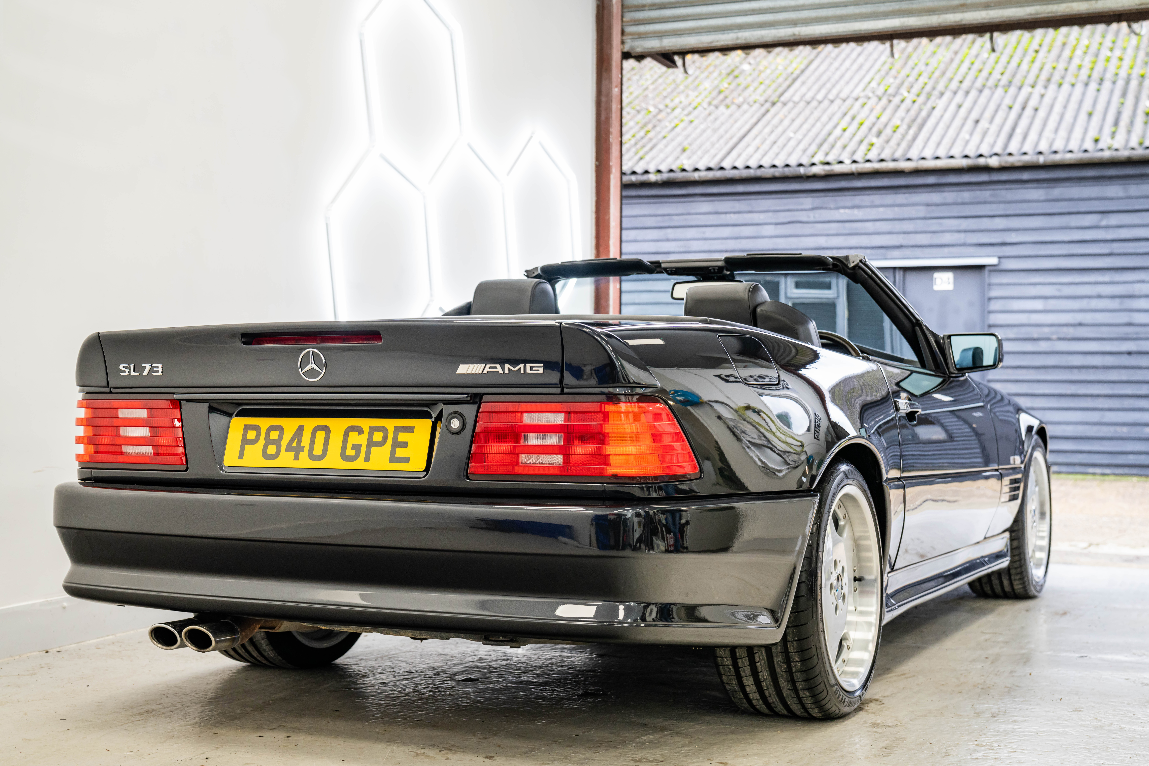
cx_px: 571
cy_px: 386
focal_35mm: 49
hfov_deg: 40.3
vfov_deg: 27.5
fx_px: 1564
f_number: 4
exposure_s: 1/40
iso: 800
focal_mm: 48
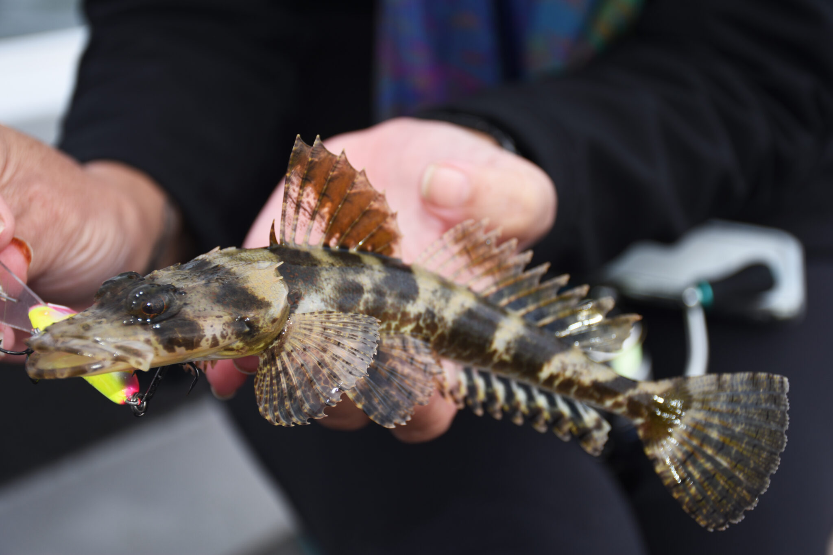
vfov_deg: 18.2
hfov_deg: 27.0
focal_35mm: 75
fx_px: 1735
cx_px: 416
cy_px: 278
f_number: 4.8
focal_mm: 50
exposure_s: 1/100
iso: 100
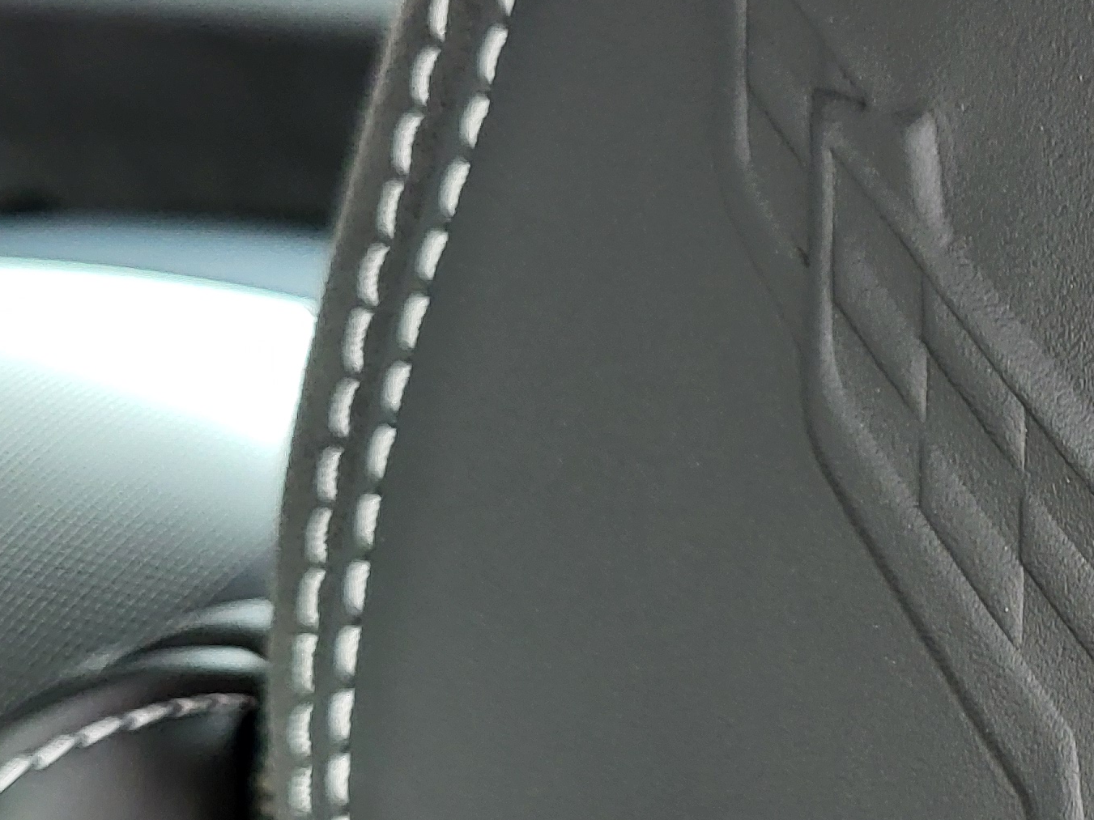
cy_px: 635
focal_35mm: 77
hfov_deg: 23.4
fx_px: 2433
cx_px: 1275
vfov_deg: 19.0
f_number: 1.8
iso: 160
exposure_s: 1/120
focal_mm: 5.4
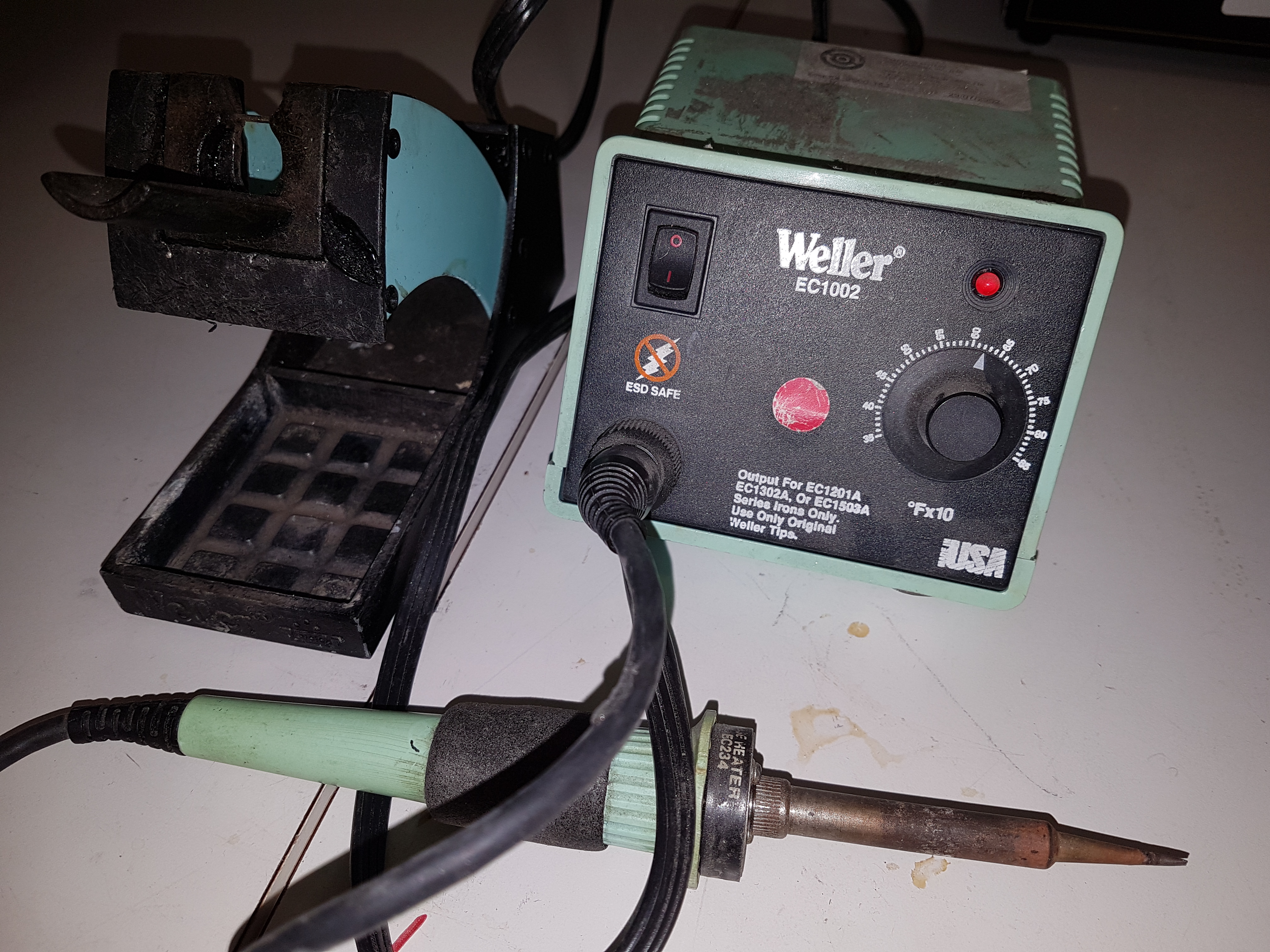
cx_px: 635
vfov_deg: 53.1
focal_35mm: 26
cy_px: 476
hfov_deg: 67.3
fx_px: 954
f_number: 1.7
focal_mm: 4.2
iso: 40
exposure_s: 1/183
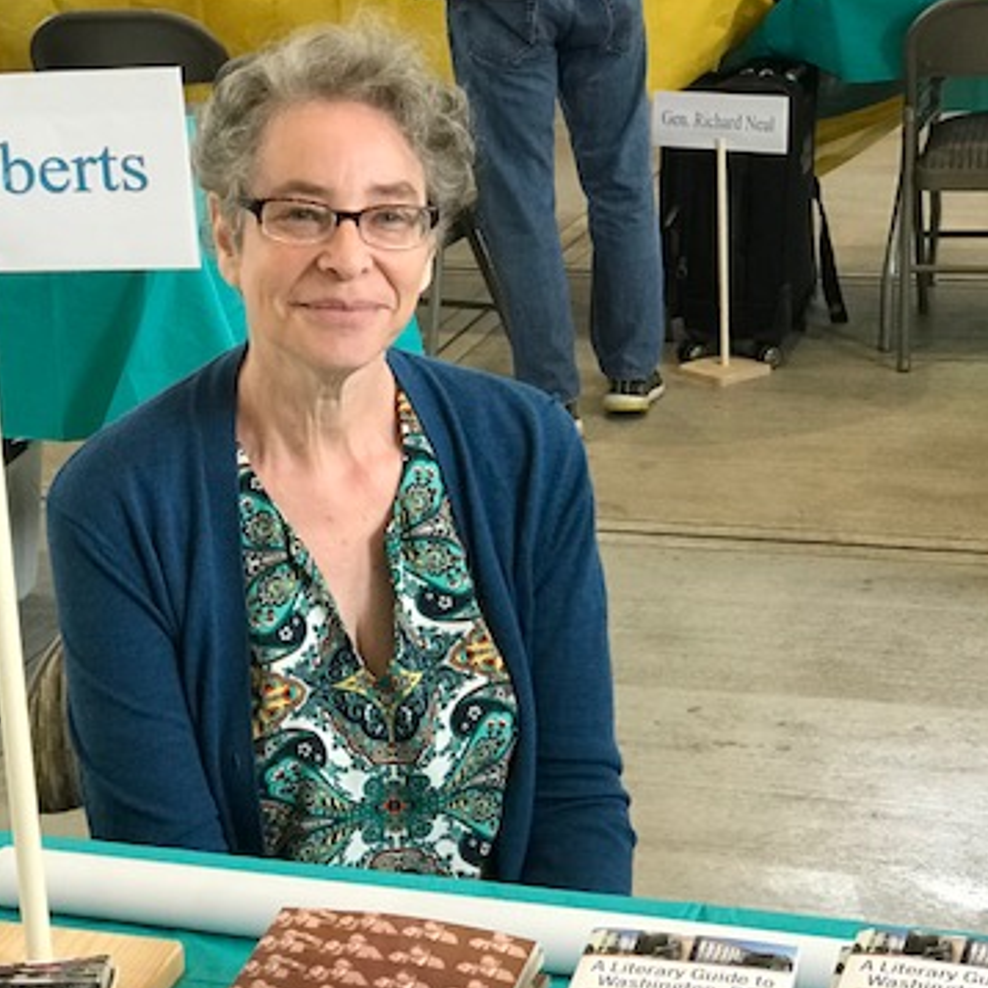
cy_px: 588
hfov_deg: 19.2
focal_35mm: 90
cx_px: 290
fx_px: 2906
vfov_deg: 19.3
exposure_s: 1/60
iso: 200
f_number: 2.8
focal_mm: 6.6
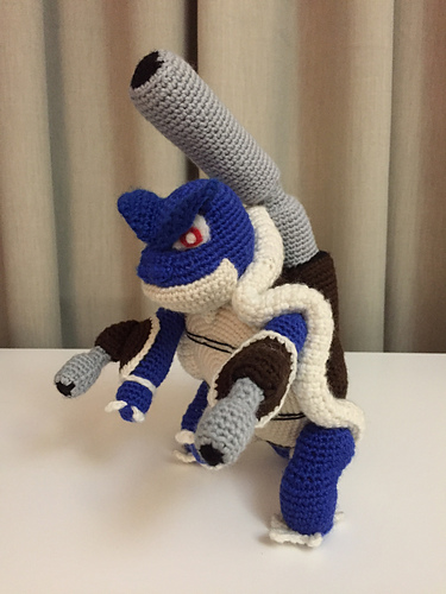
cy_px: 297
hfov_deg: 48.2
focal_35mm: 29
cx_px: 223
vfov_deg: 61.7
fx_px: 498
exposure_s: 1/17
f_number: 2.2
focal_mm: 4.15
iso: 320
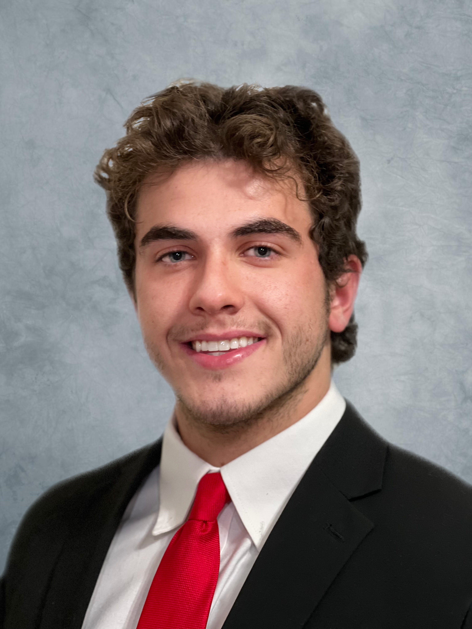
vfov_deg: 25.3
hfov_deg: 19.1
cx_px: 236
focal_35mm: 77
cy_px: 314
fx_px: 1400
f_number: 2.8
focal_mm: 9
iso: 400
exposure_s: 1/17
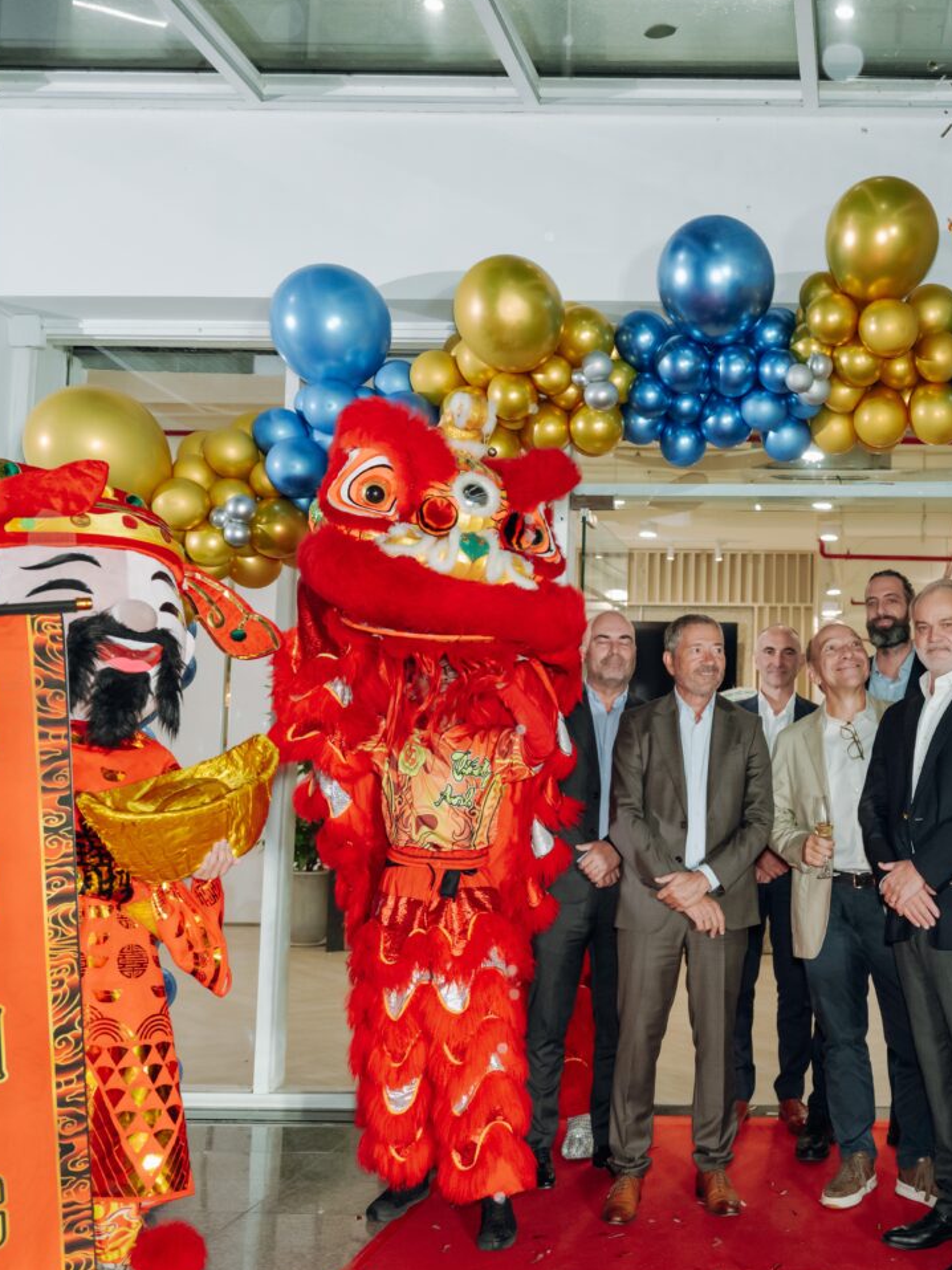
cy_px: 669
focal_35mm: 37
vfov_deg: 50.1
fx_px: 1357
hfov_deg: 36.3
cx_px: 853
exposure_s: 1/200
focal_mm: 24
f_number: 2.8
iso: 1000
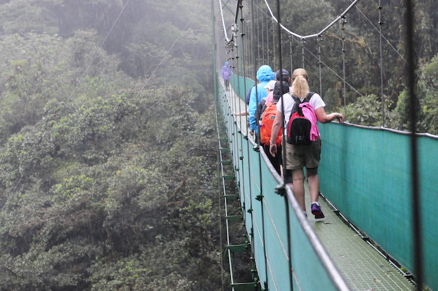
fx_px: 1276
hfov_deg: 19.5
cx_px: 219
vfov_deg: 13.0
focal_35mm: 105
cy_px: 146
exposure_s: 1/200
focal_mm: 70
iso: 3200
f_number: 5.6
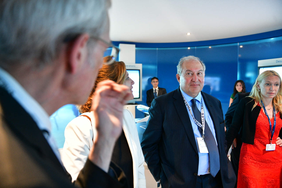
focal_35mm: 24
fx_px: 188
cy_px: 94
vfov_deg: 53.1
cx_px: 141
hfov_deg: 73.7
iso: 2000
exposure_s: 1/60
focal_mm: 24
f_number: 2.8
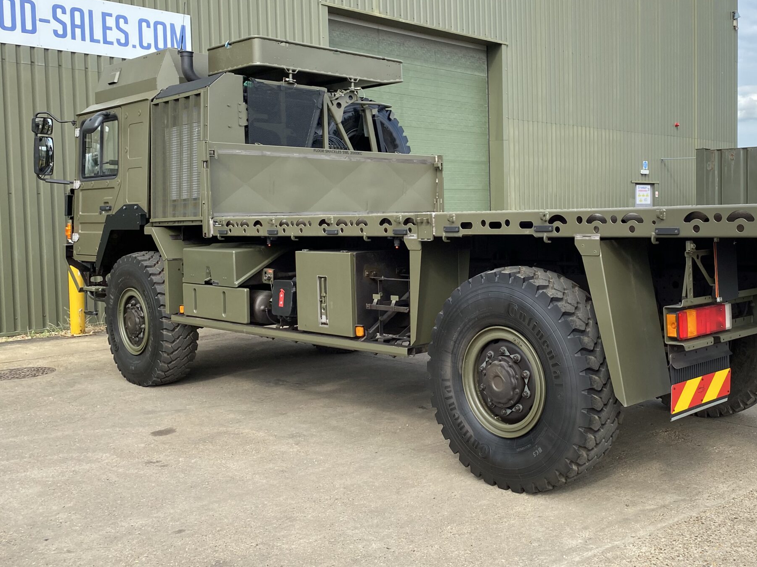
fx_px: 809
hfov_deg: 49.0
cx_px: 525
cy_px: 244
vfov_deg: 38.6
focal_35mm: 37
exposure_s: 1/1082
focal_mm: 4.25
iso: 32
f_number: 1.8
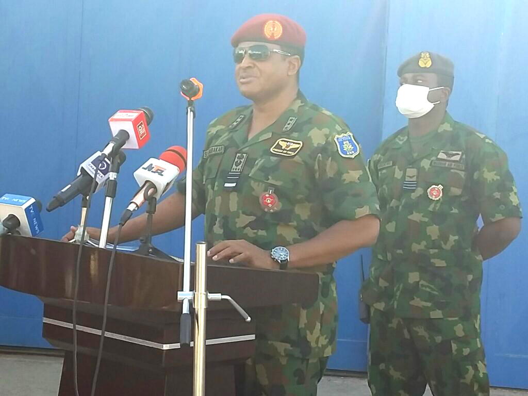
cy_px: 198
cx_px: 264
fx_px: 427
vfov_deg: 49.7
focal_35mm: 28
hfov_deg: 63.4
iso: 40
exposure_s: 1/355
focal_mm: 2.91
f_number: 1.9
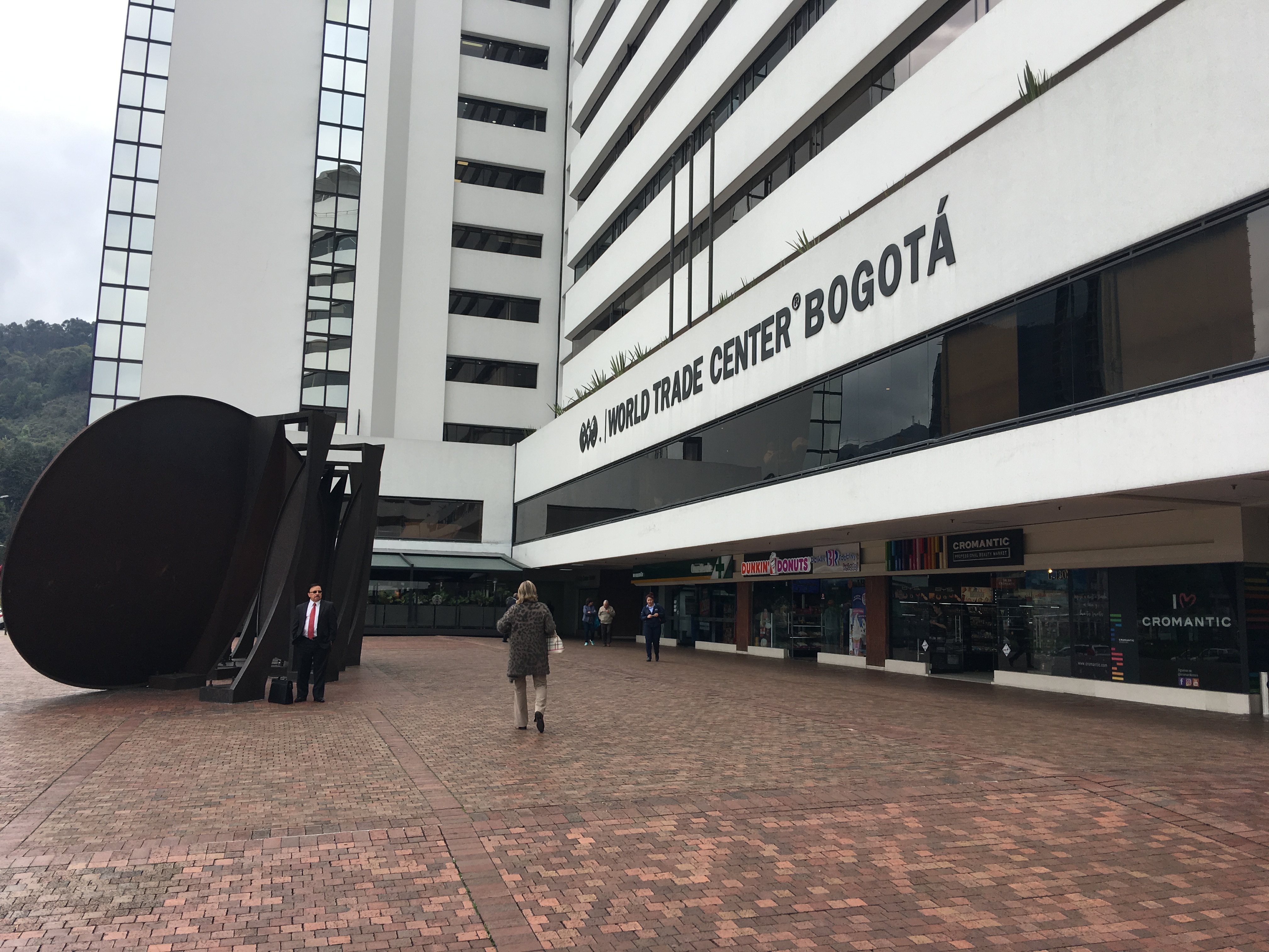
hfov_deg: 61.7
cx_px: 634
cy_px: 476
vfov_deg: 48.2
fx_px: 1063
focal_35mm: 29
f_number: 2.2
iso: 25
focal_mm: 4.15
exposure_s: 1/905
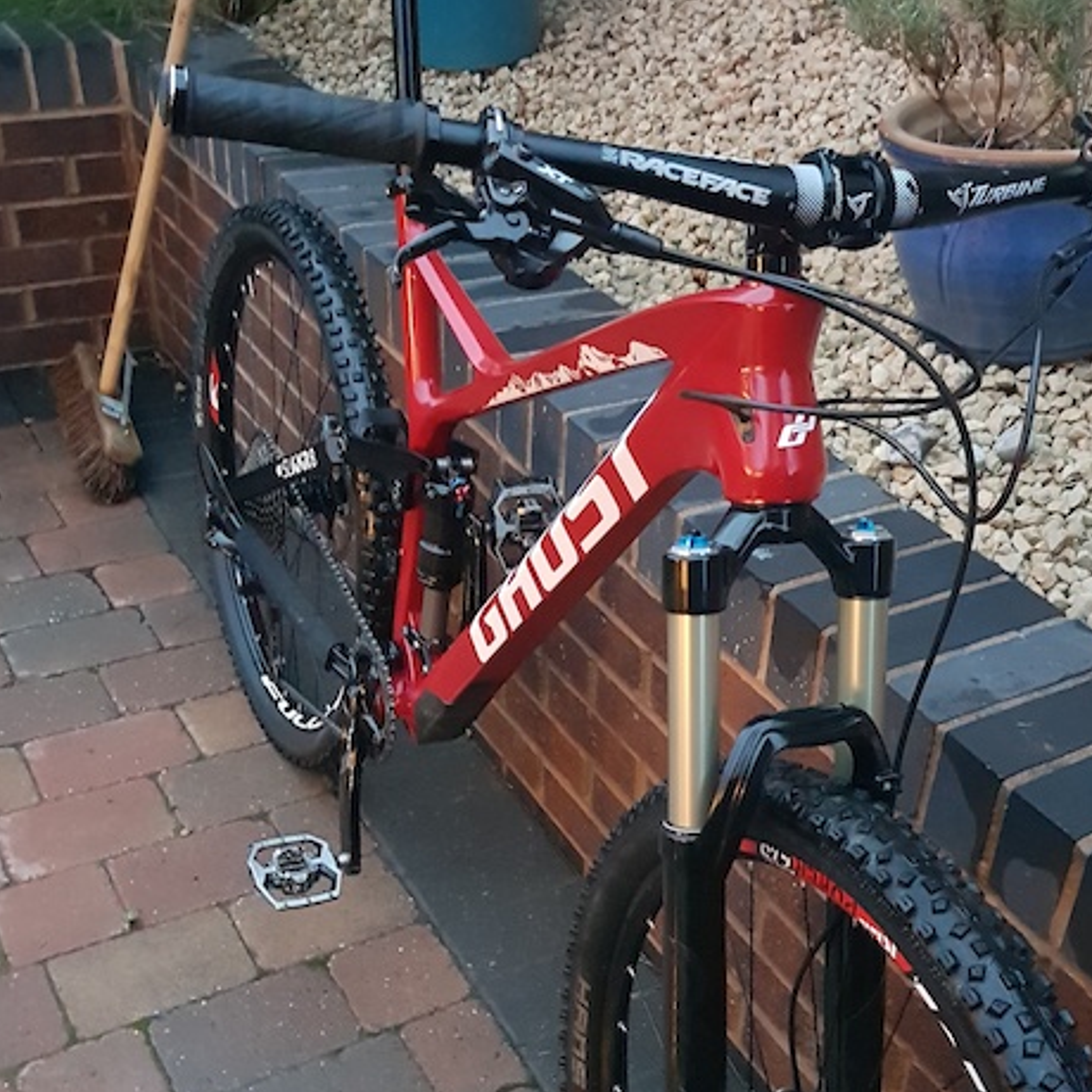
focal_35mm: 40
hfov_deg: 41.8
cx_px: 617
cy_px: 736
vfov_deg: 41.3
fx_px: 1428
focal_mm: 4.2
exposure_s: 1/10
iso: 1000
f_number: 1.7
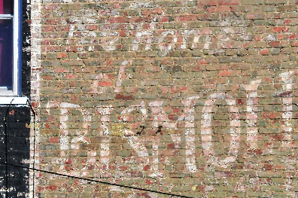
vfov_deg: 2.8
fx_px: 3993
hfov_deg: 4.3
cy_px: 91
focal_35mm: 483
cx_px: 198
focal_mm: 200
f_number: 40
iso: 1250
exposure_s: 1/250
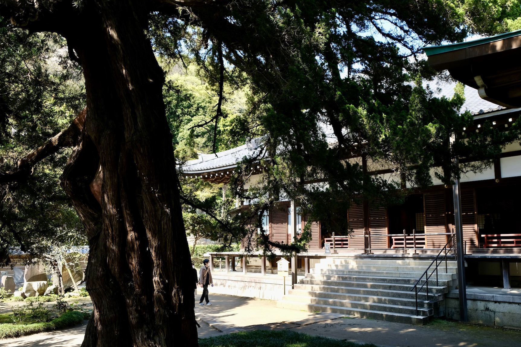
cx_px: 270
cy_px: 170
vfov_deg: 43.6
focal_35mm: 30
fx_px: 434
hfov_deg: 61.9
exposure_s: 1/150
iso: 200
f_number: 5
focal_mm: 18
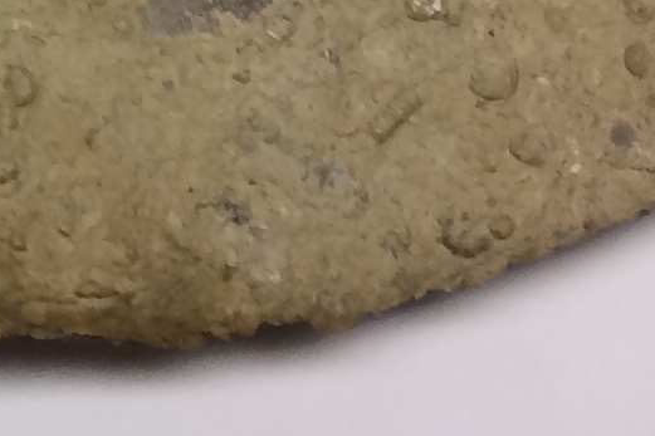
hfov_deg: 9.8
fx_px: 3437
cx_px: -813
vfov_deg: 6.7
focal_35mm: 189
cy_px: -756
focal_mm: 4.15
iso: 40
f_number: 2.2
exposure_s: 1/30
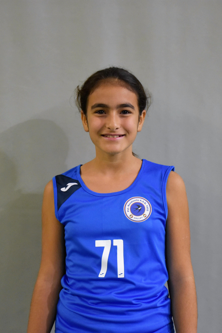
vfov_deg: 37.9
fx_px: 486
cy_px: 166
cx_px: 111
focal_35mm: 52
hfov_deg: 25.8
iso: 2200
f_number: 4.2
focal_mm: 35
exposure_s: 1/60
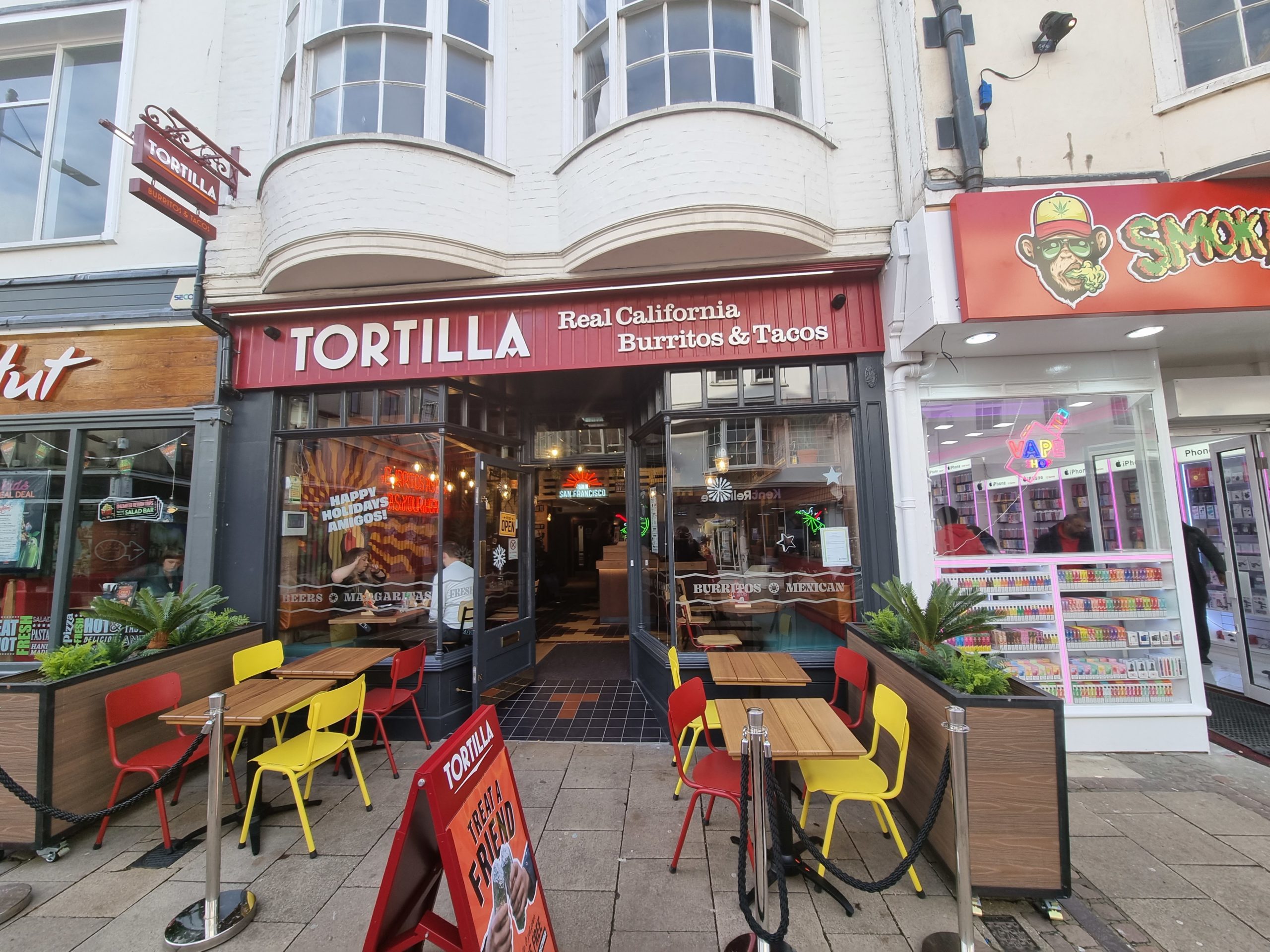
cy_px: 476
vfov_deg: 89.9
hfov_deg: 106.2
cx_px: 635
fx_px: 477
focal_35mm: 13
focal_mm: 2.2
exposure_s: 1/241
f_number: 2.2
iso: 50
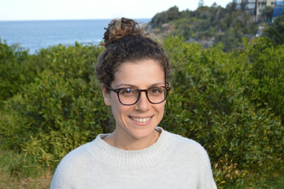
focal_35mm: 44
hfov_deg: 45.0
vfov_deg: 30.8
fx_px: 343
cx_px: 142
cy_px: 94
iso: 100
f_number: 5
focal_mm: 29
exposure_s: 1/200
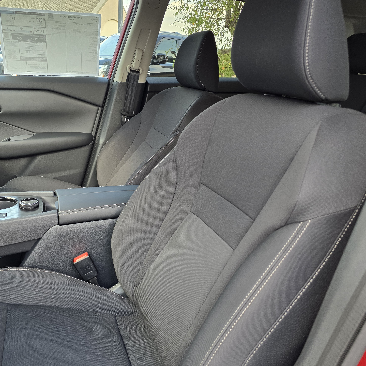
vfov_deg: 57.3
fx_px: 335
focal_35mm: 28
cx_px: 138
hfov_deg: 56.6
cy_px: 187
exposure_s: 1/180
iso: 100
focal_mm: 6.3
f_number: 1.7
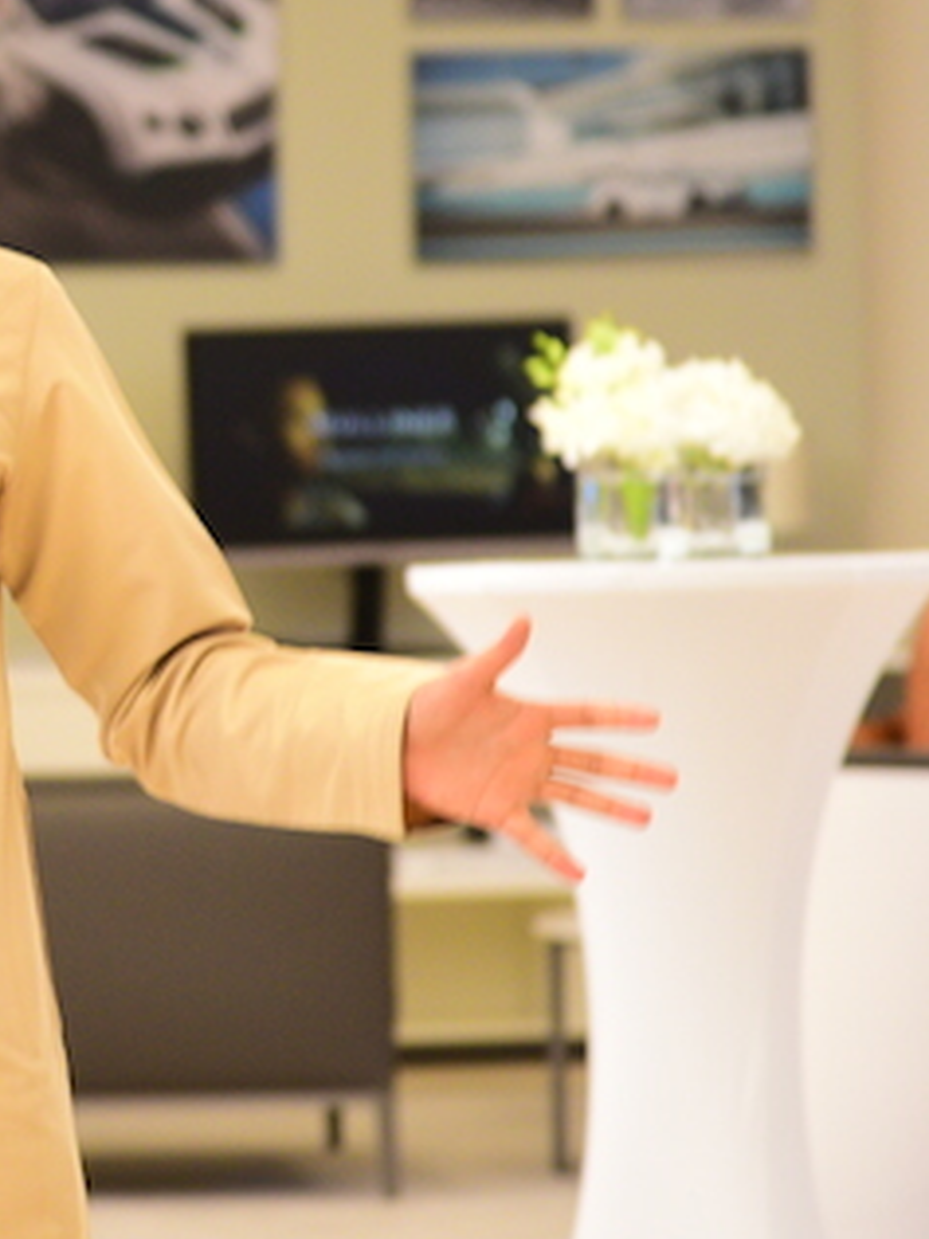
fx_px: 10449
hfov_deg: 5.1
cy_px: 353
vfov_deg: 6.8
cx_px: -192
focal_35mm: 292
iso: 1600
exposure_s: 1/125
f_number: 4
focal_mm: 120
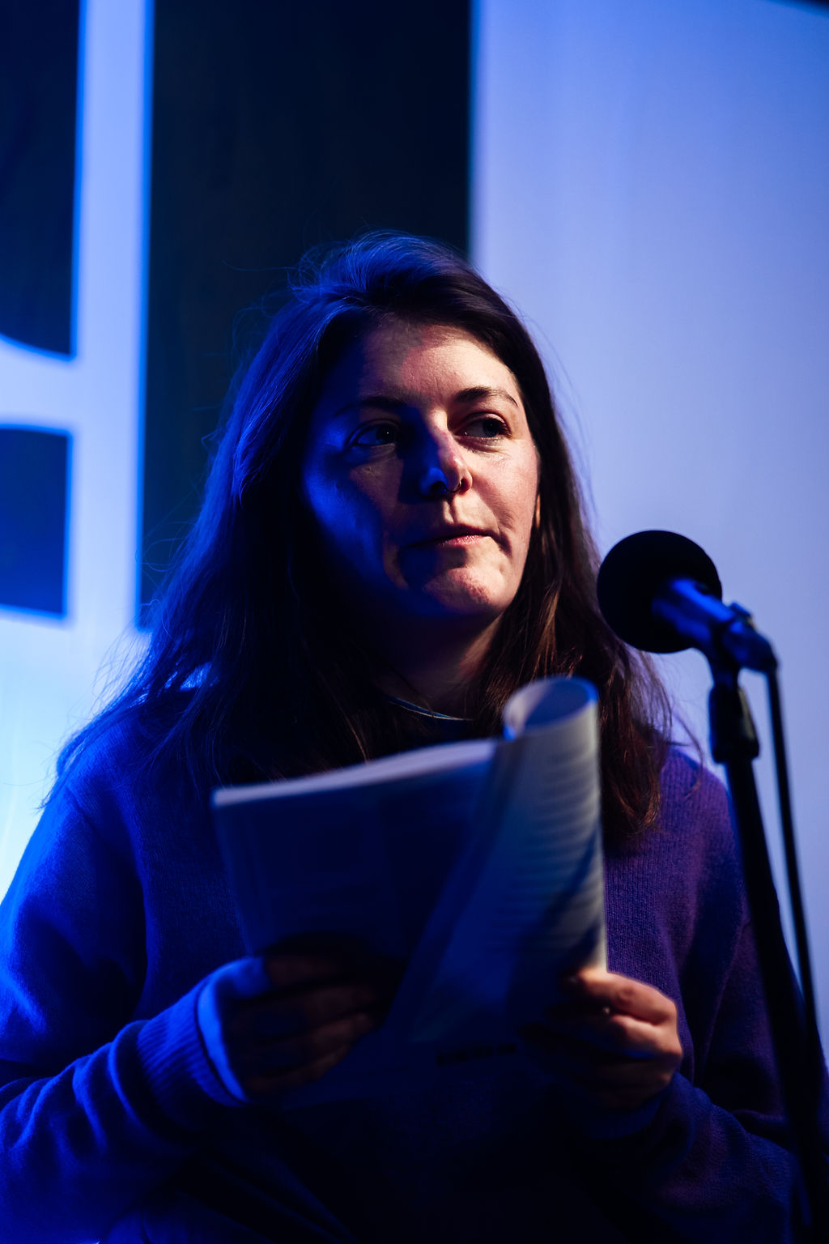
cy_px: 622
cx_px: 414
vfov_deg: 16.1
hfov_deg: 10.8
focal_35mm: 127
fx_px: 4386
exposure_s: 1/160
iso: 640
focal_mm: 85
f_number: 1.4
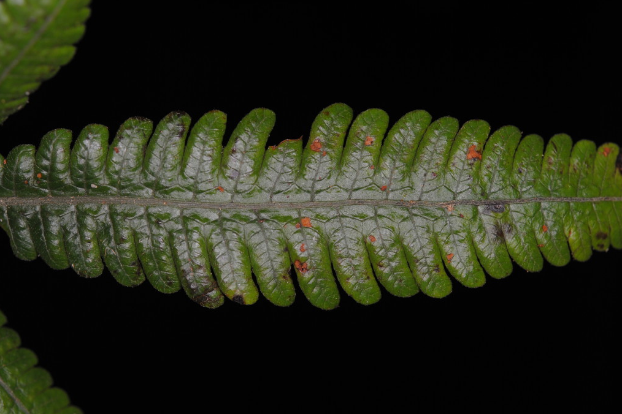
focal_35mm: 91
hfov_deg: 22.4
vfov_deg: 15.0
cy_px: 209
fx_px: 1572
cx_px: 312
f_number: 5.6
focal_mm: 60
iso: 100
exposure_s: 1/125
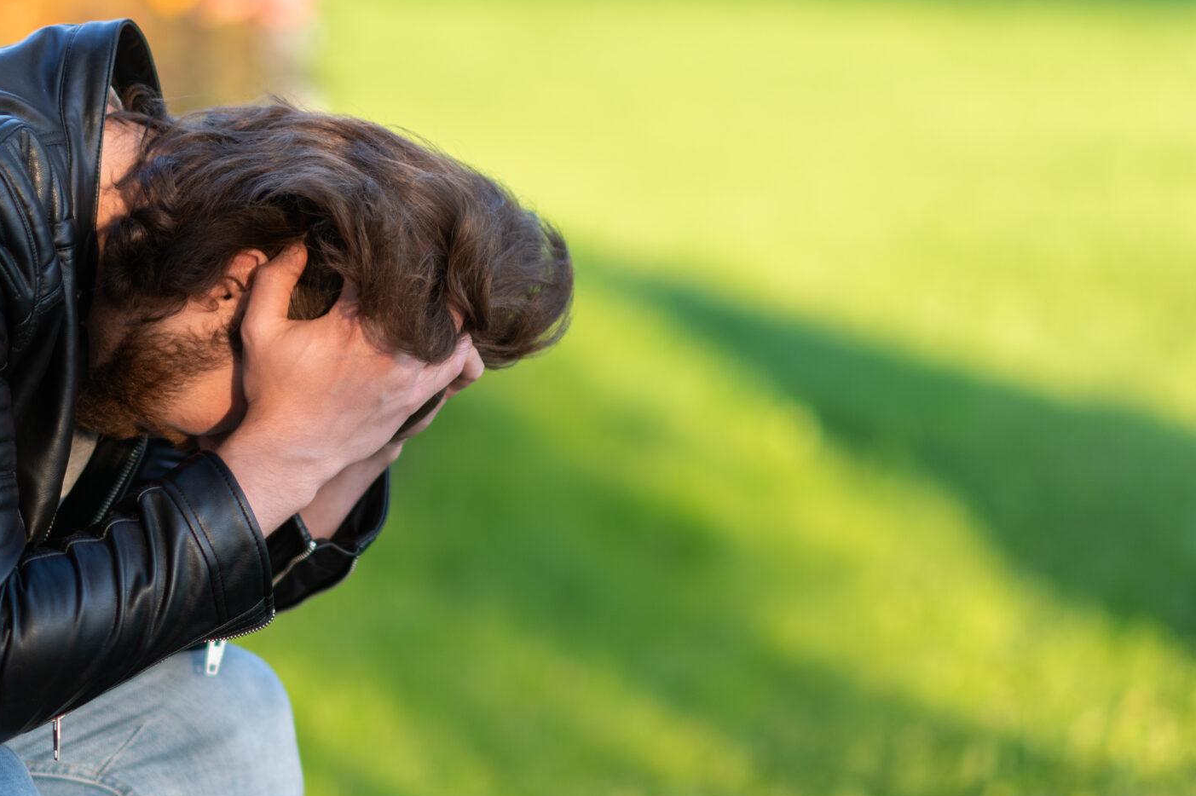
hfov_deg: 10.4
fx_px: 6541
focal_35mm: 197
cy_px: 345
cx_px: 419
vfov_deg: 7.0
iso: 100
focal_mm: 135
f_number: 2.2
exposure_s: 1/500
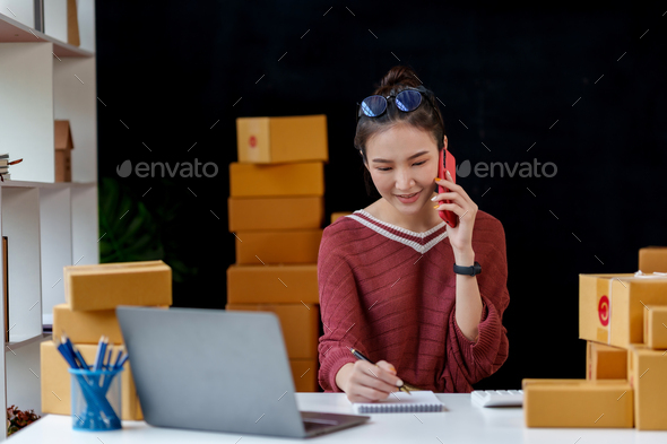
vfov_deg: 16.1
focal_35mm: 85
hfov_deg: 23.9
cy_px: 222
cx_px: 334
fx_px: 1574
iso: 200
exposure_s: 1/250
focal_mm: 85
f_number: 2
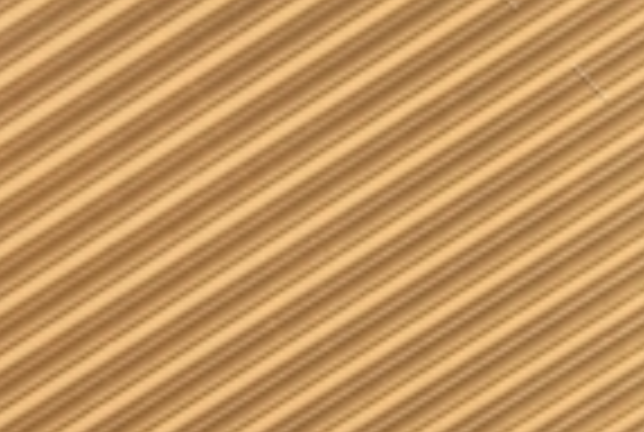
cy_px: -68
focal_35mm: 144
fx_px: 2581
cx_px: -468
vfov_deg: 9.5
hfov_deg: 13.0
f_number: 11
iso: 50
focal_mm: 35
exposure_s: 1.3
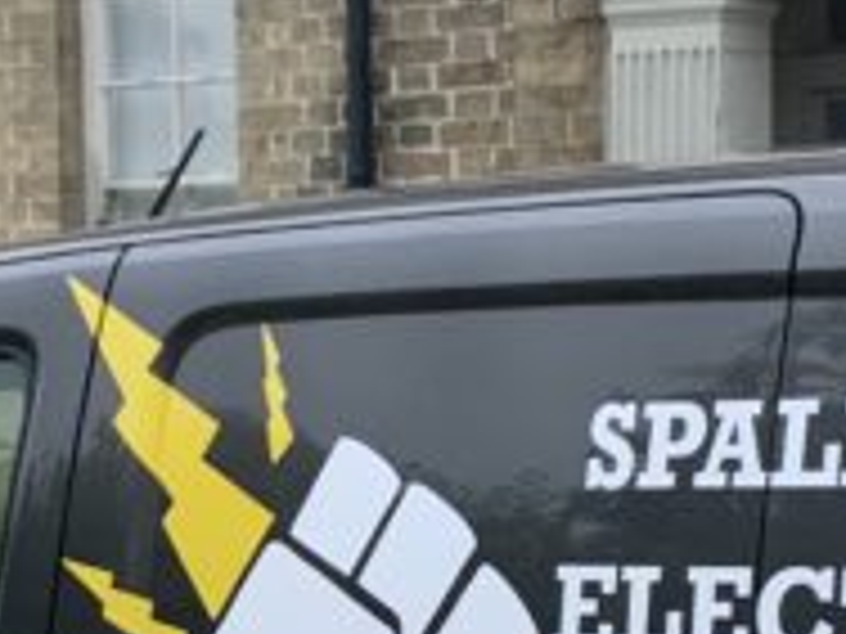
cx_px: 9
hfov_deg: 11.8
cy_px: 567
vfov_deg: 8.9
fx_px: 4057
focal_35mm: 166
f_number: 1.8
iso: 25
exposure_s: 1/732
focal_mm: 4.25
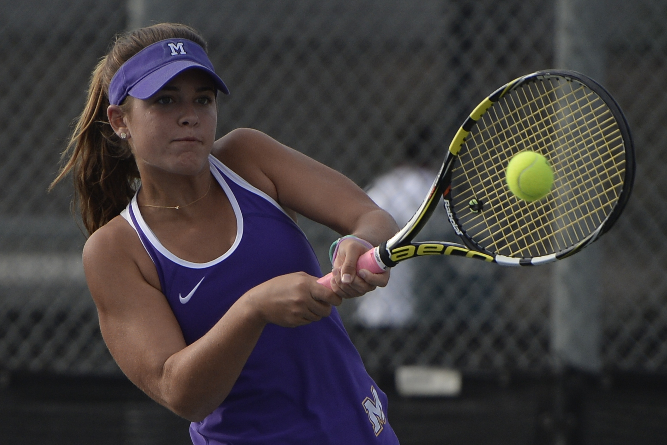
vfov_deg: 6.9
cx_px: 334
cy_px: 222
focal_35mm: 200
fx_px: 3705
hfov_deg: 10.3
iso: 500
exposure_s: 1/8000
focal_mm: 200
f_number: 3.2
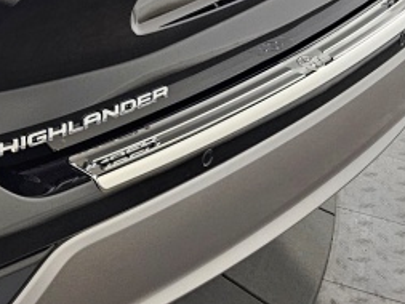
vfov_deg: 14.9
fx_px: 1089
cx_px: -213
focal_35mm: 93
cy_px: -133
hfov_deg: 18.5
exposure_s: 1/40
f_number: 1.7
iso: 500
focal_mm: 6.3
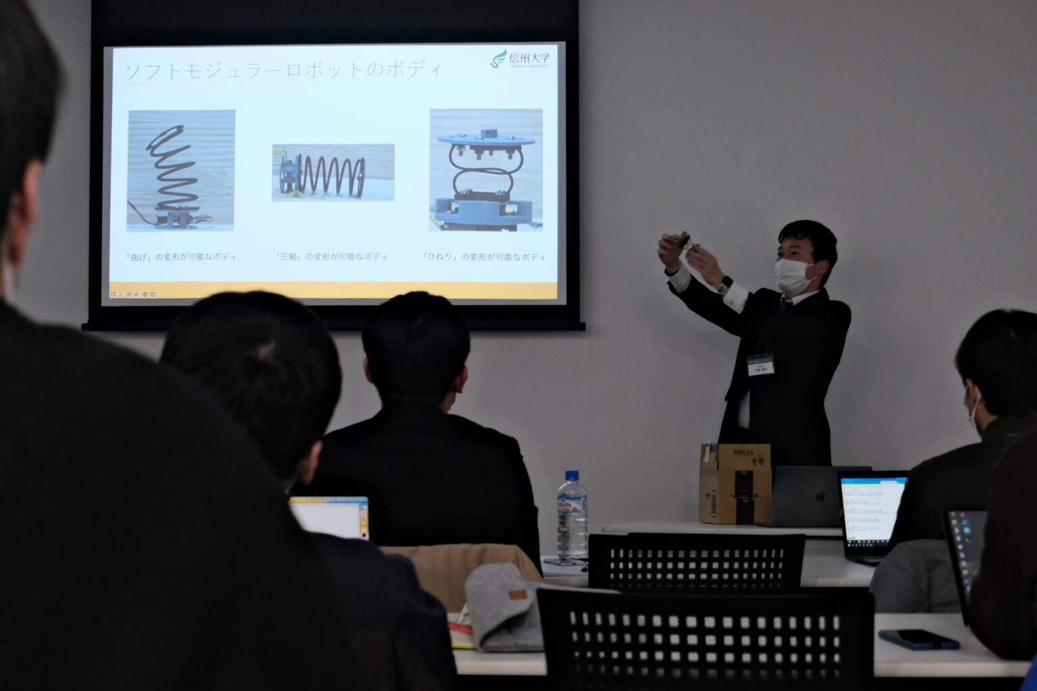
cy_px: 346
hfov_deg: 29.7
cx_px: 518
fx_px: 1959
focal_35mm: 68
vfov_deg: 20.0
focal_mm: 45
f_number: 5.6
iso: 3200
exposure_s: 1/125
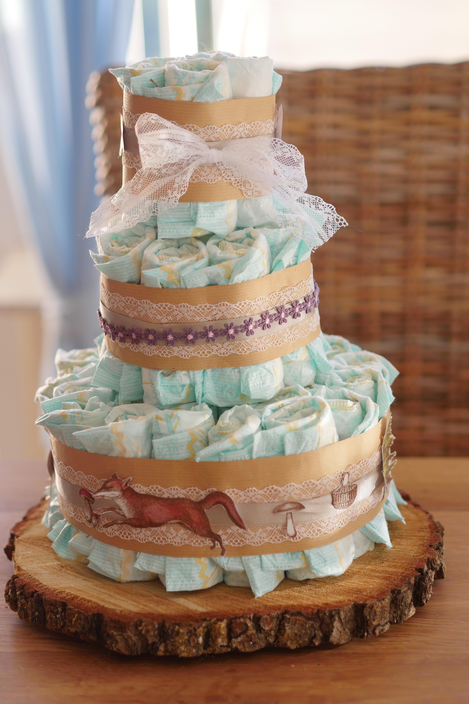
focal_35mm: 93
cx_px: 234
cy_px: 352
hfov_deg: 14.7
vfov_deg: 21.9
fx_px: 1817
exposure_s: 1/160
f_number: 1.8
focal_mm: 45
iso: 200
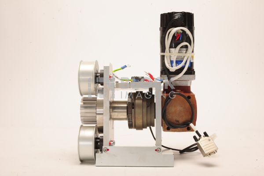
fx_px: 366
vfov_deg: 26.9
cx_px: 132
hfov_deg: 39.6
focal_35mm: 50
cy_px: 88
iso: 320
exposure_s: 1/160
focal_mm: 50
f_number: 18
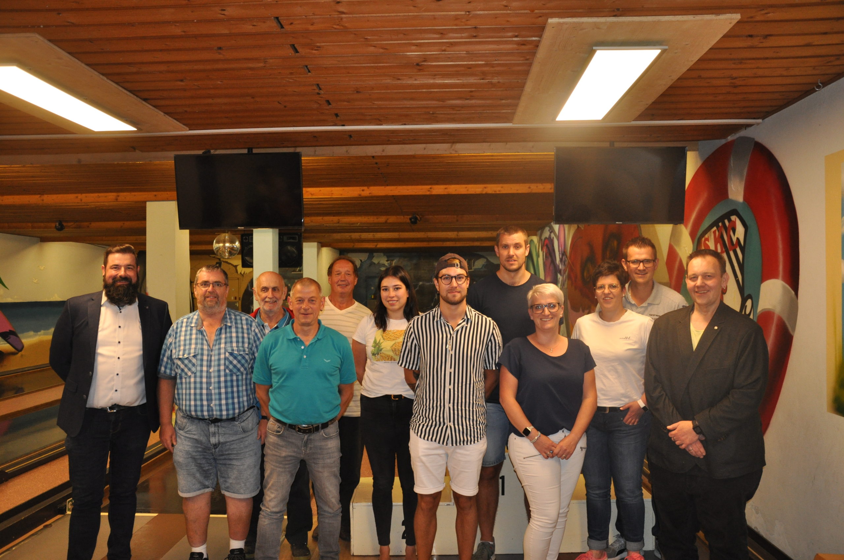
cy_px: 280
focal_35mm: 32
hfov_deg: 59.6
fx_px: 738
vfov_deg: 41.6
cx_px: 422
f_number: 3.8
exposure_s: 1/60
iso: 800
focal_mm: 21
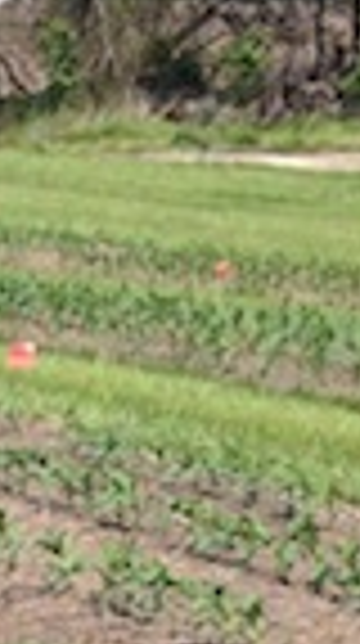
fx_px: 3425
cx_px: -981
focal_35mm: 201
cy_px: 1153
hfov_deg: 5.4
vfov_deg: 10.1
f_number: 2.4
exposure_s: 1/1205
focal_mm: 4.12
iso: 50
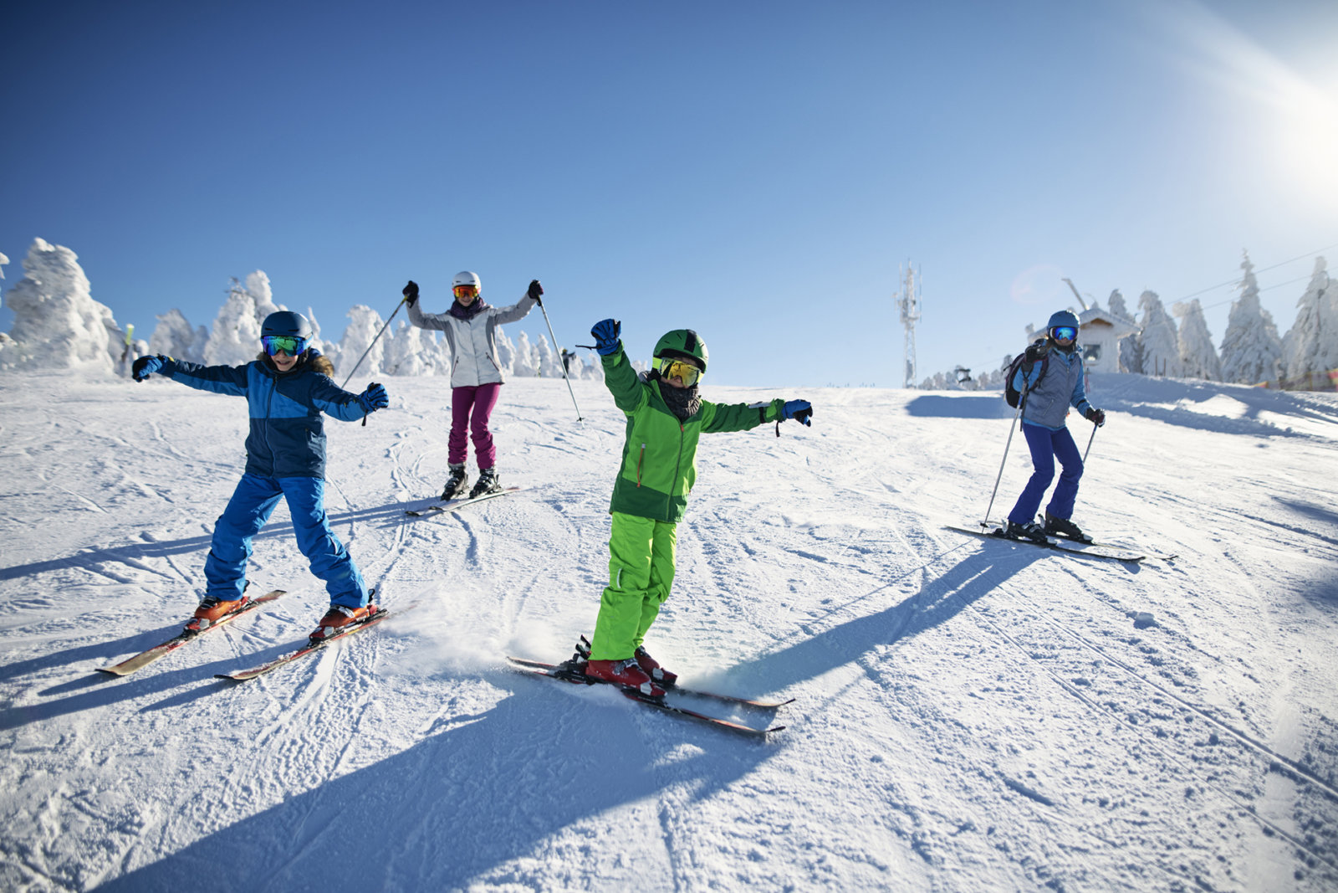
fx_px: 892
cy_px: 446
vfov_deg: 53.1
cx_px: 669
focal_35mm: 24
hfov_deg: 73.7
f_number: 2
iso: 64
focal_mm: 24
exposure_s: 1/6400
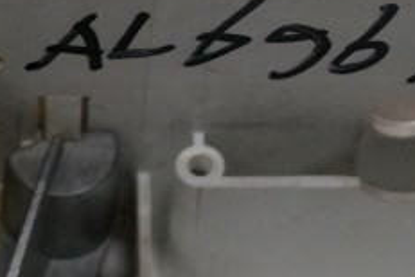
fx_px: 3066
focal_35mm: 266
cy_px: 458
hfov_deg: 7.7
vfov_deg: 5.1
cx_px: -106
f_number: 4.5
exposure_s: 1/80
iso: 1600
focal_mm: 40
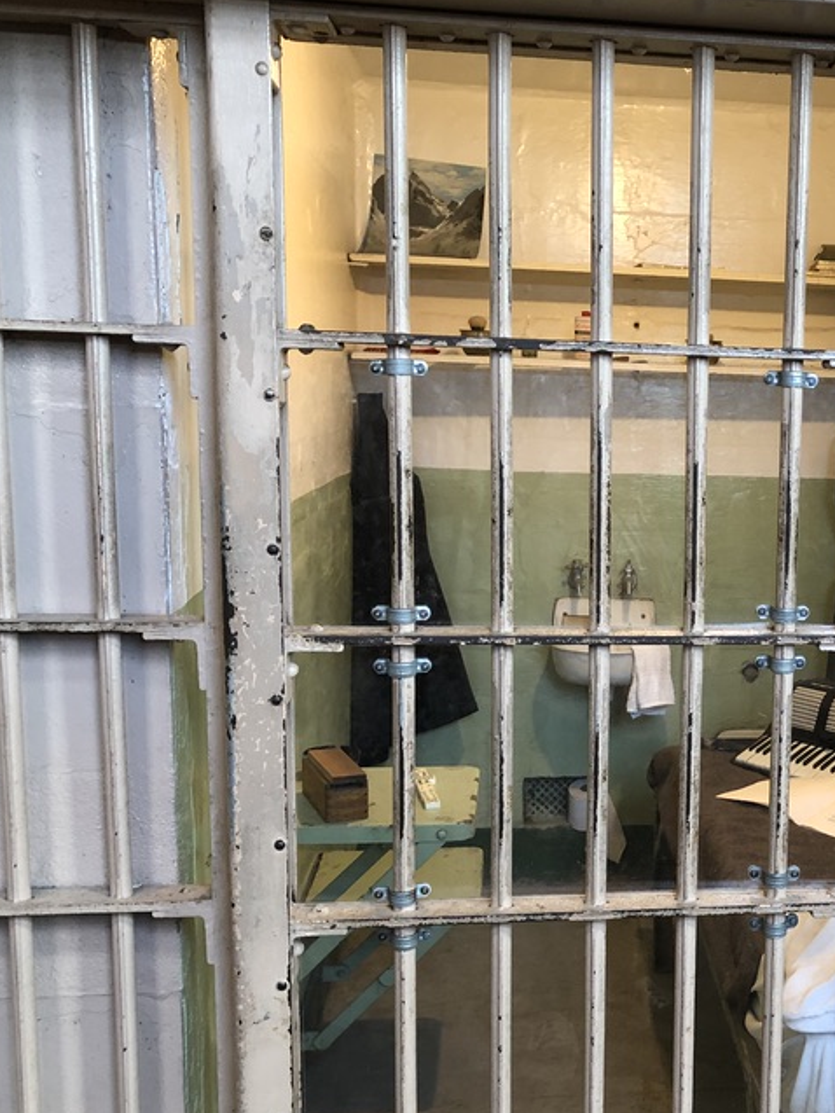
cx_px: 770
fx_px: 1447
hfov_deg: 30.6
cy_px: 646
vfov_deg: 41.9
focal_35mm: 45
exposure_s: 1/15
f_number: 1.8
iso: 64
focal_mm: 4
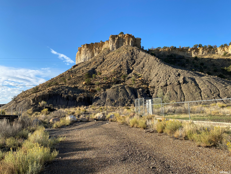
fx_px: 174
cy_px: 87
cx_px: 116
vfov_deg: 53.1
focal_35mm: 26
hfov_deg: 67.3
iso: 32
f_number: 1.8
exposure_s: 1/1287
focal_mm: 4.25
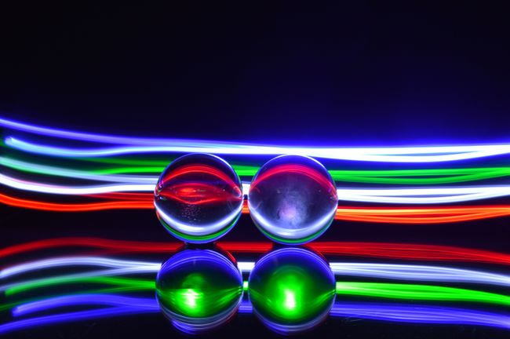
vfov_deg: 26.4
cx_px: 255
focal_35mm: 51
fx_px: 722
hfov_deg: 38.9
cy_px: 170
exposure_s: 3.5
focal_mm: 34
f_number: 13
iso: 100
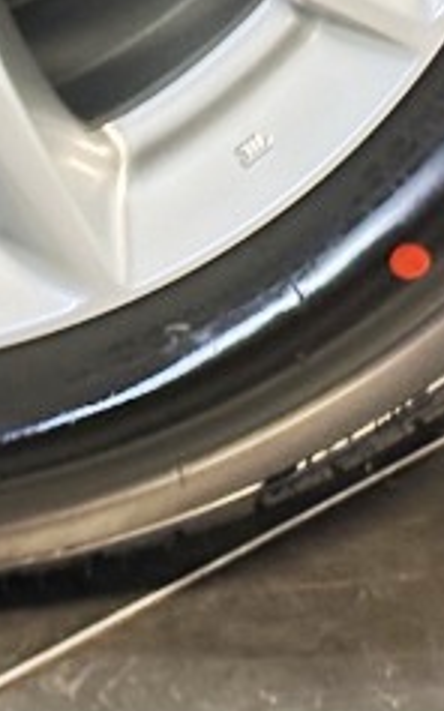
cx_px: -276
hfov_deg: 5.9
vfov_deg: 9.3
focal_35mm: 220
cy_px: -366
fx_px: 4262
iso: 400
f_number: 1.78
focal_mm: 6.86
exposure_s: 1/30
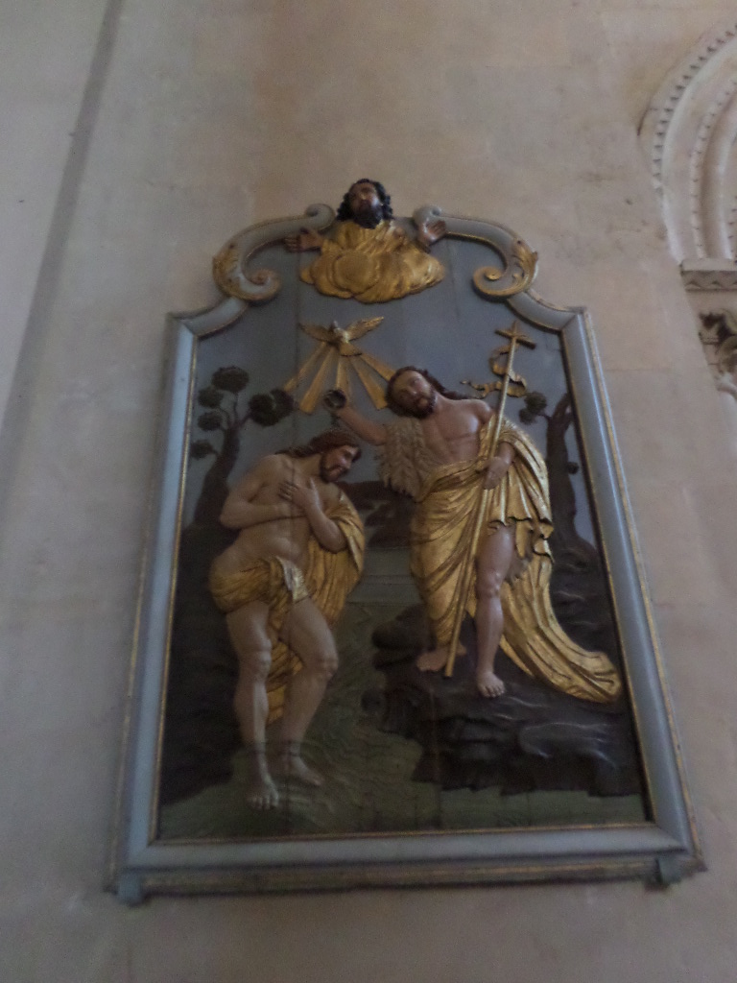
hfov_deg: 54.9
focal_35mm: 25
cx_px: 368
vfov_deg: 69.4
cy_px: 492
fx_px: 710
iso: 640
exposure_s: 1/15
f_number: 2.5
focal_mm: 4.5
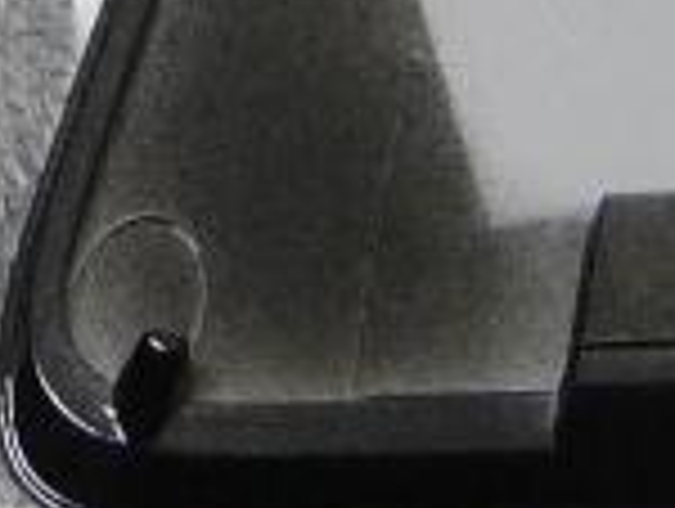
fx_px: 4258
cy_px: -216
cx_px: -468
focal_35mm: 218
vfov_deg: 6.8
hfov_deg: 8.8
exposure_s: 1/30
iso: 200
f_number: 3.3
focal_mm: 4.7
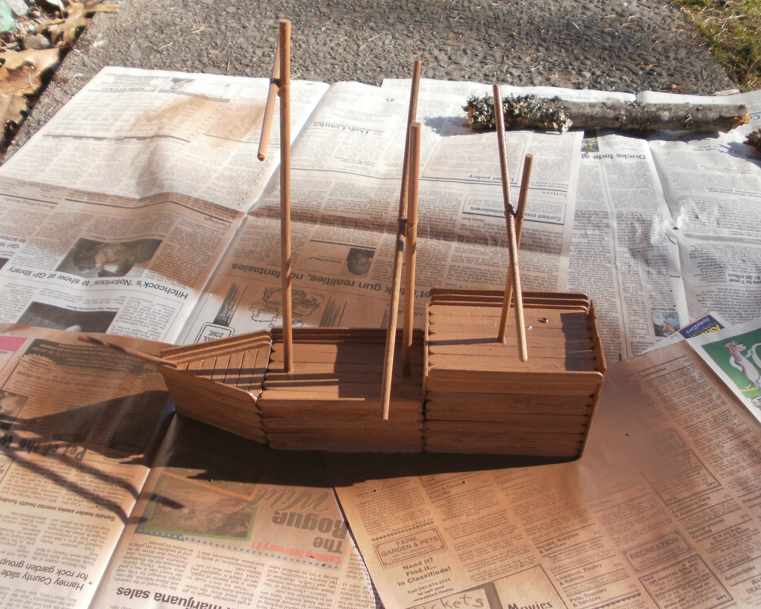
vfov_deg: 39.2
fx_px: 856
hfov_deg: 47.9
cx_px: 401
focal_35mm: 38
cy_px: 307
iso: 100
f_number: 3.5
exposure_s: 1/500
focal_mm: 6.3
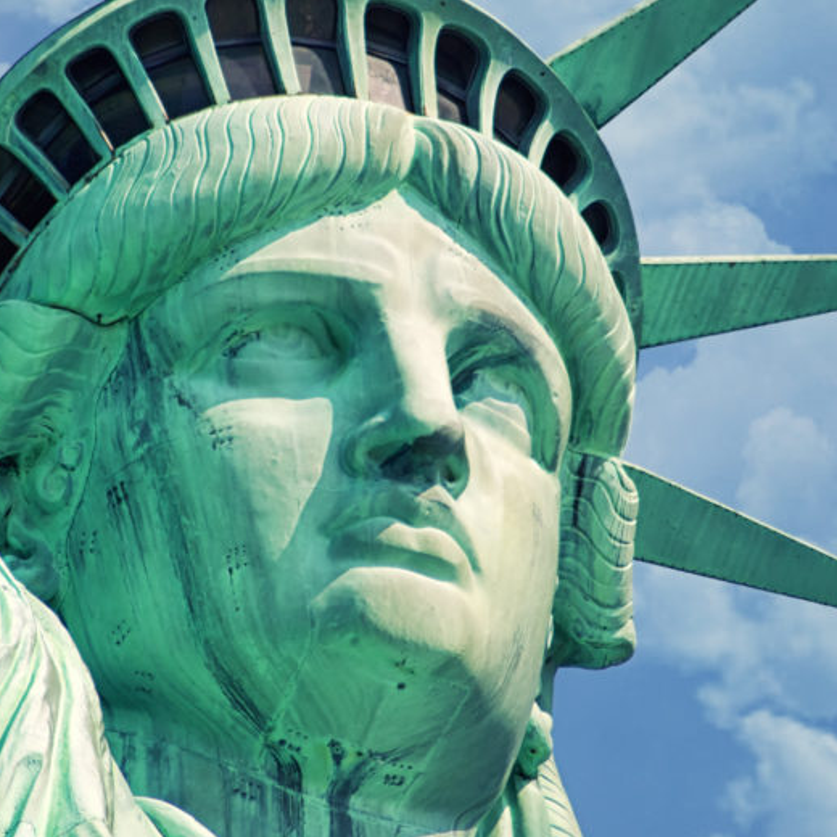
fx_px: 20626
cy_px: 371
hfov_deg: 2.3
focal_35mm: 754
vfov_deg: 2.3
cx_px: 388
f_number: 5.6
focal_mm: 300
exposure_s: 1/800
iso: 100
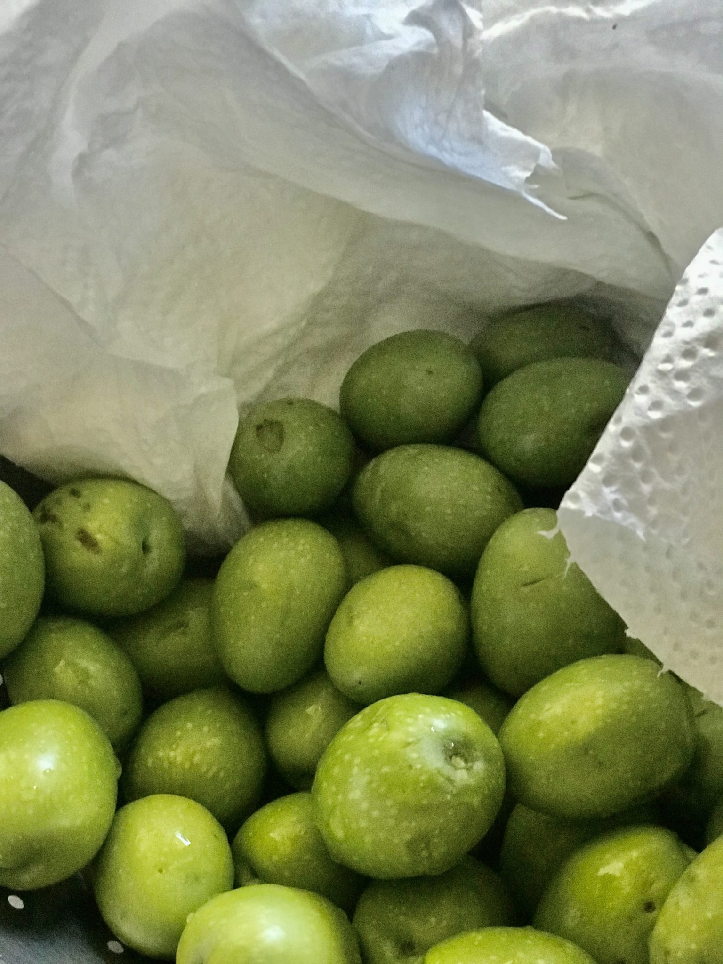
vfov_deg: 33.8
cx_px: 362
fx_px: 1587
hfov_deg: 25.7
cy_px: 482
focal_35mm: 57
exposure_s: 1/60
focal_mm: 6.6
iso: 640
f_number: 2.8
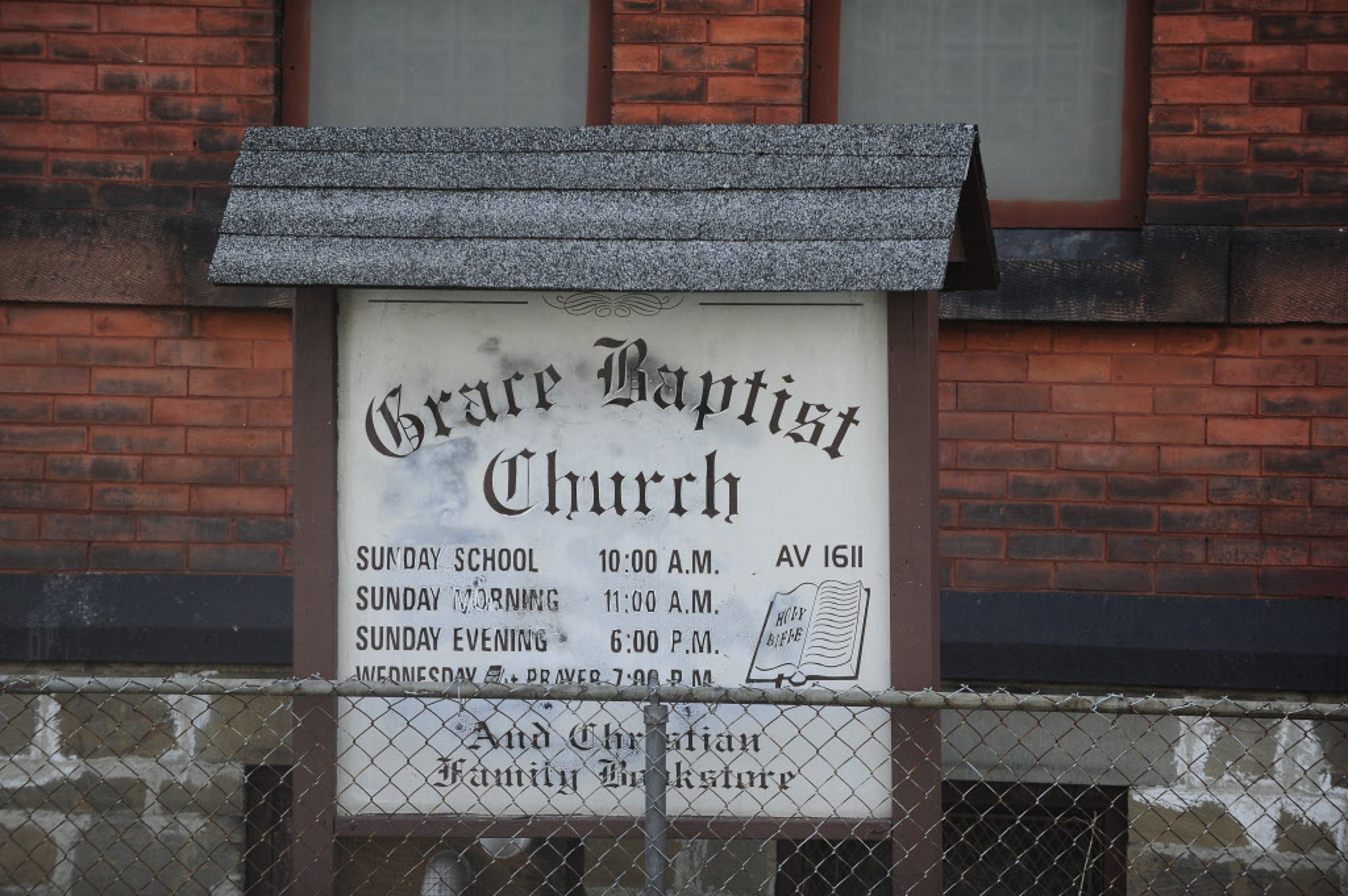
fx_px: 7109
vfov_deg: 7.2
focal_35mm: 190
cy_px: 448
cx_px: 674
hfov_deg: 10.8
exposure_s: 1/2500
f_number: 4
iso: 800
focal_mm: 190
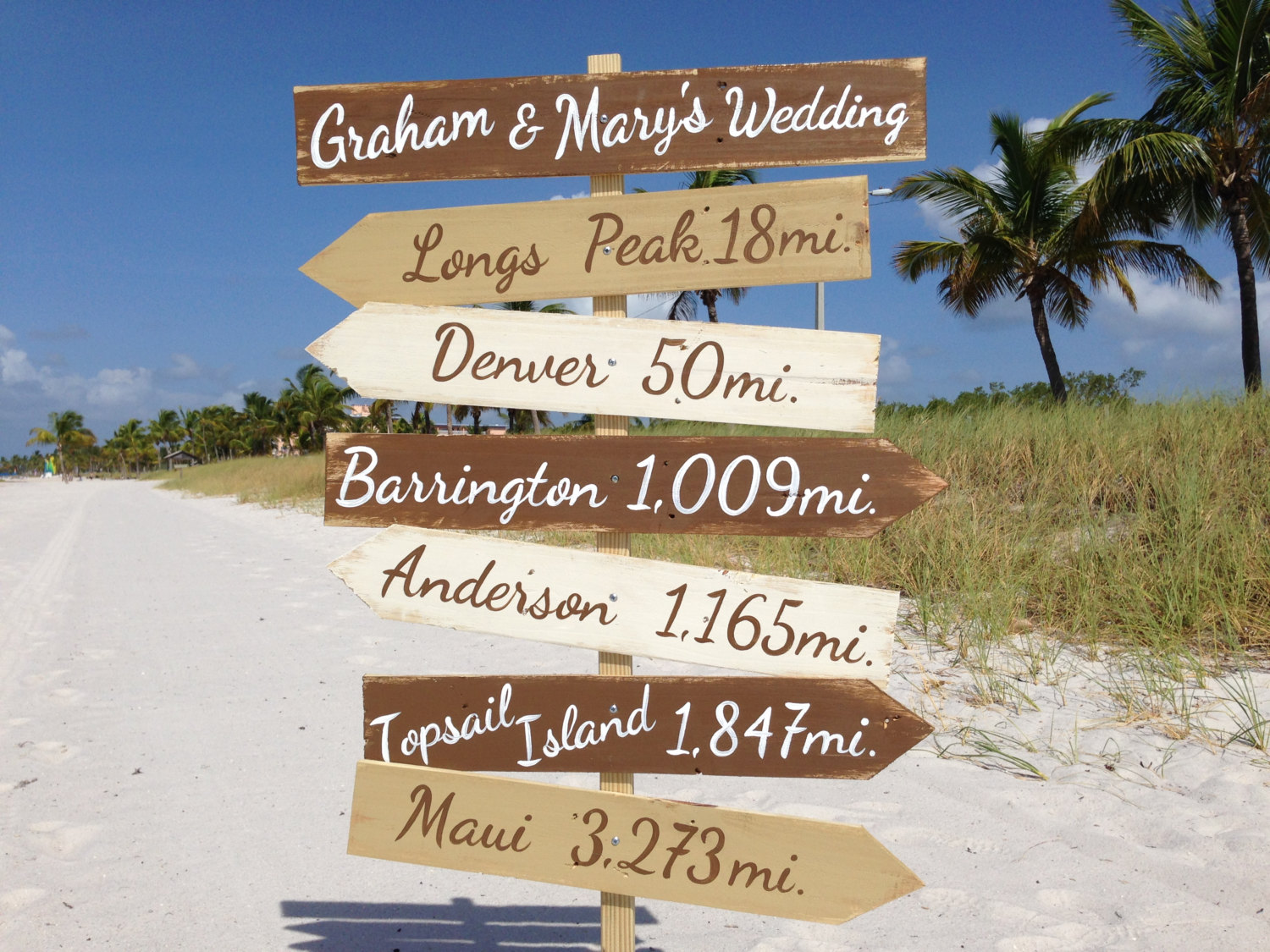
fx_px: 1211
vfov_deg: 42.9
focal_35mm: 33
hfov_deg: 55.4
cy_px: 476
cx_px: 635
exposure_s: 1/3623
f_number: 2.4
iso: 50
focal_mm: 4.12
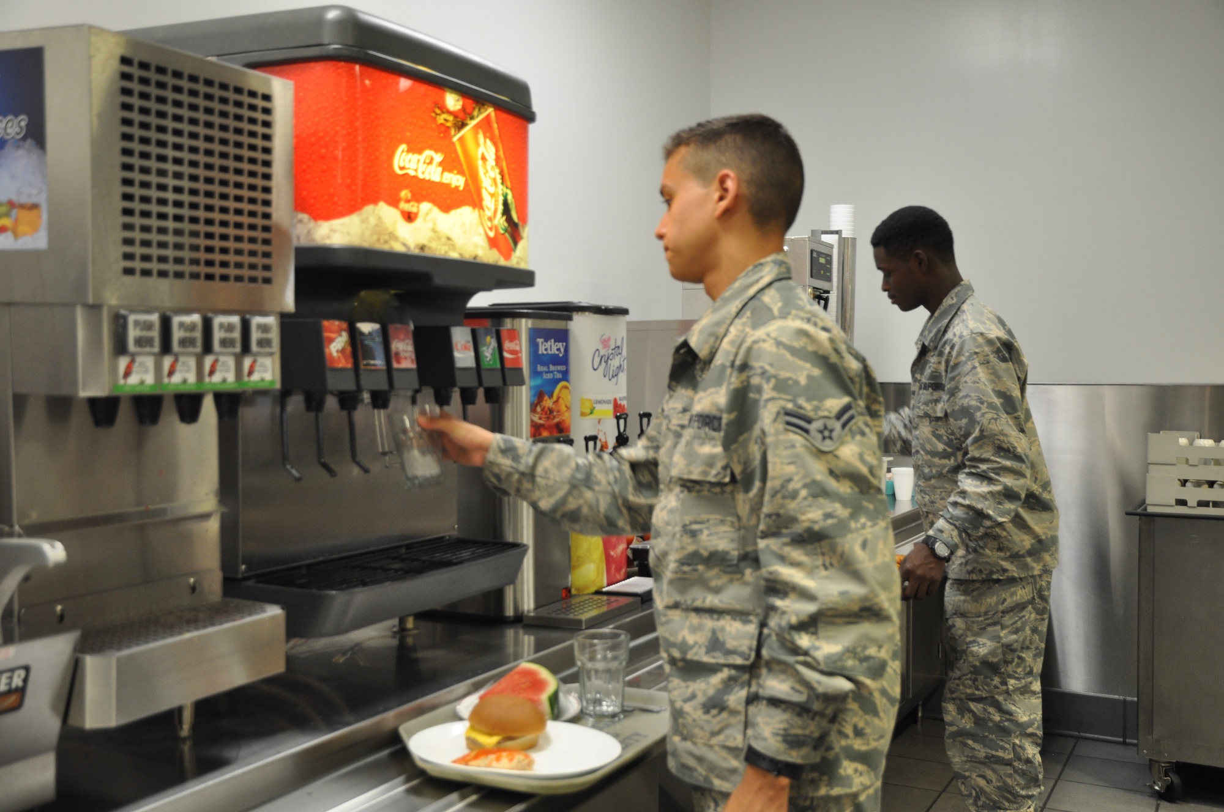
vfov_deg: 35.4
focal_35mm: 38
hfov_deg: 51.3
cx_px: 612
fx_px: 1273
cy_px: 406
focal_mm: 25
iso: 450
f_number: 4
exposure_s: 1/15
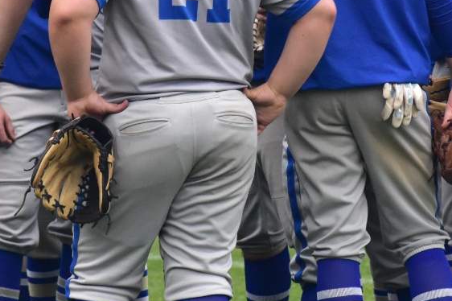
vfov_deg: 2.1
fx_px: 8312
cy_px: -8
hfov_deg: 3.1
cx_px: 212
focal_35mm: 662
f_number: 5
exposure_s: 1/1000
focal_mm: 155
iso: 2000
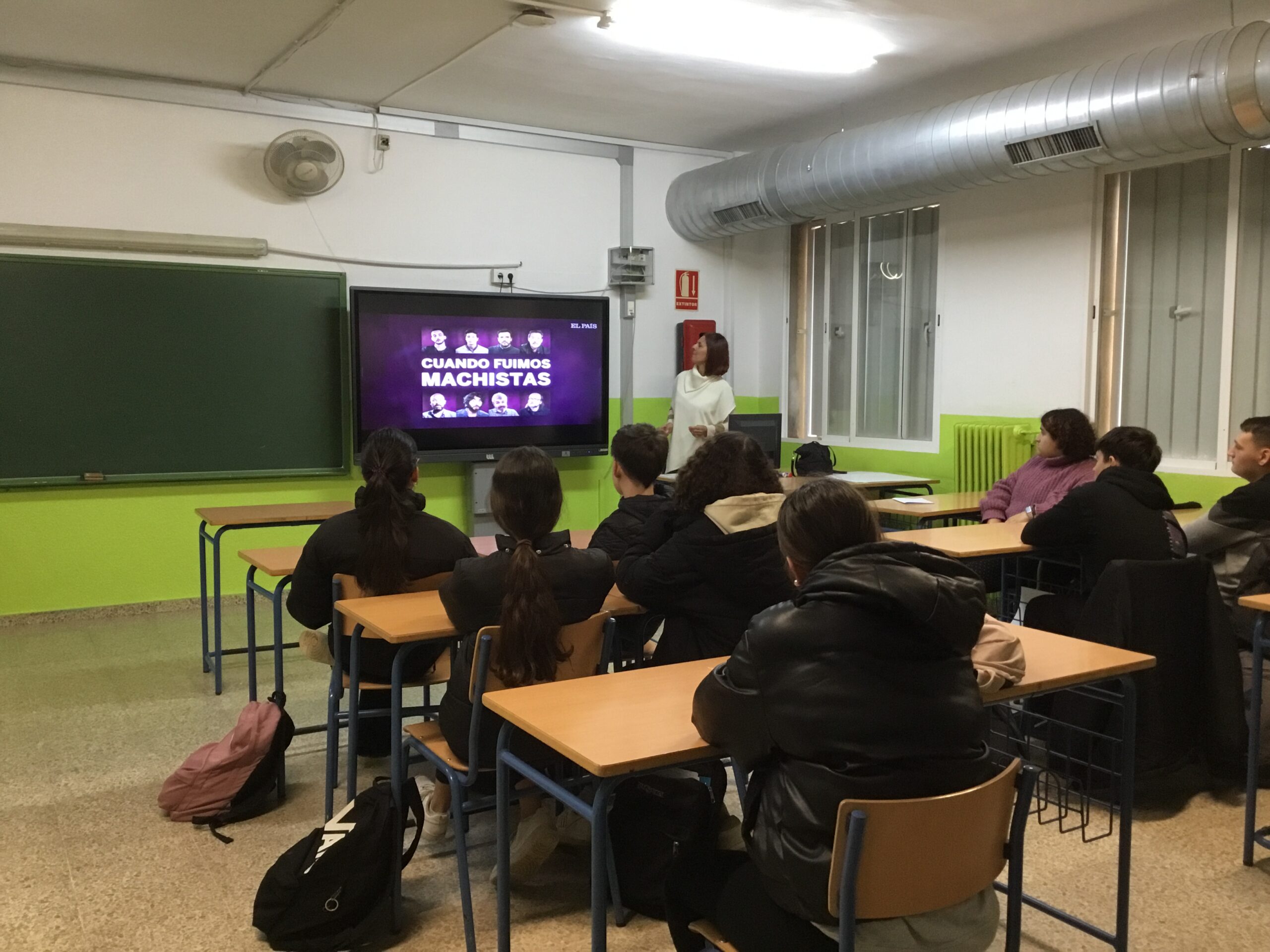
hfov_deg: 58.4
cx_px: 635
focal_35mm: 31
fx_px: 1137
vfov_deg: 45.4
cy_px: 476
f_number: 2.4
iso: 160
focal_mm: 3.3
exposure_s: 1/33
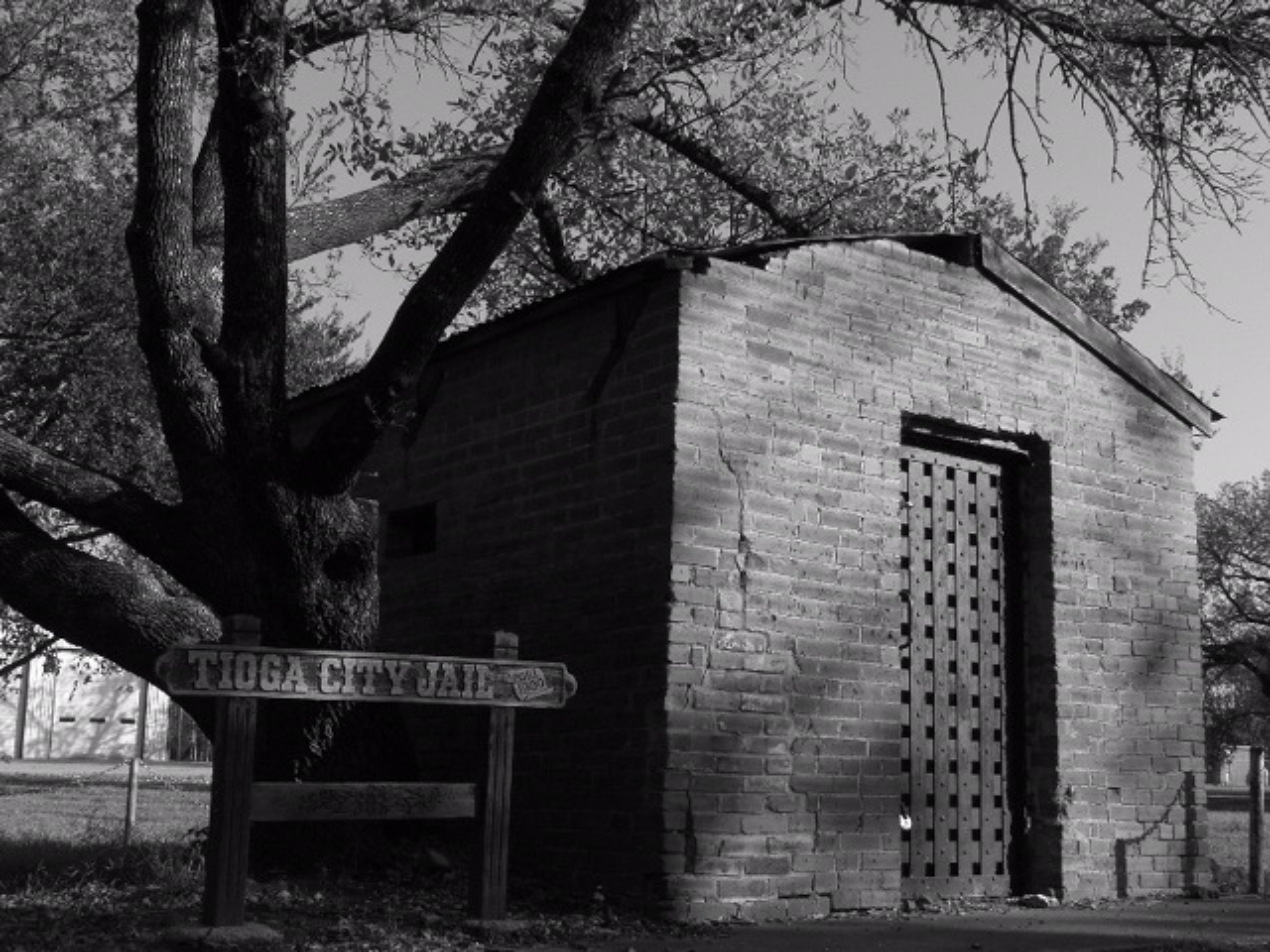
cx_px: 635
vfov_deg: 36.0
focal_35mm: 40
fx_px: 1468
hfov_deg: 46.8
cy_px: 476
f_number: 8
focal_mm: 10.3
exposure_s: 1/320
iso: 100
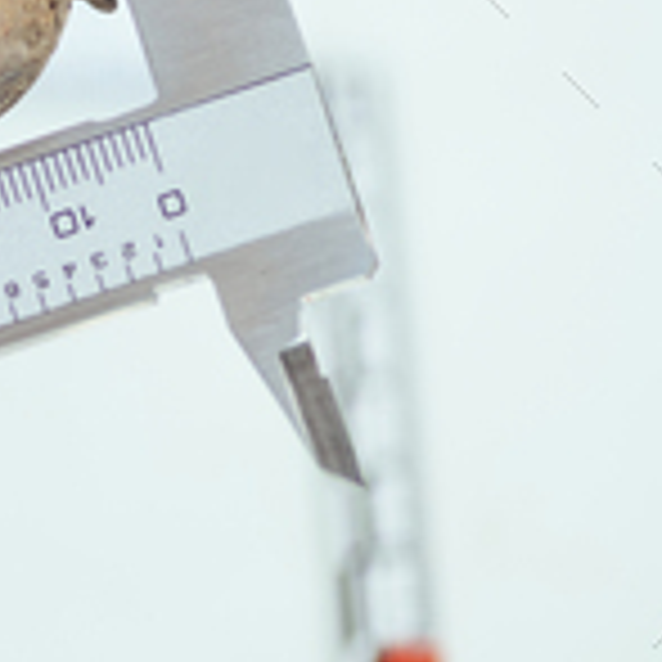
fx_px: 7746
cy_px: -65
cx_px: -477
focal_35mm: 358
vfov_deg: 4.9
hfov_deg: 4.8
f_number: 3
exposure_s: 1/160
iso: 100
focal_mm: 105
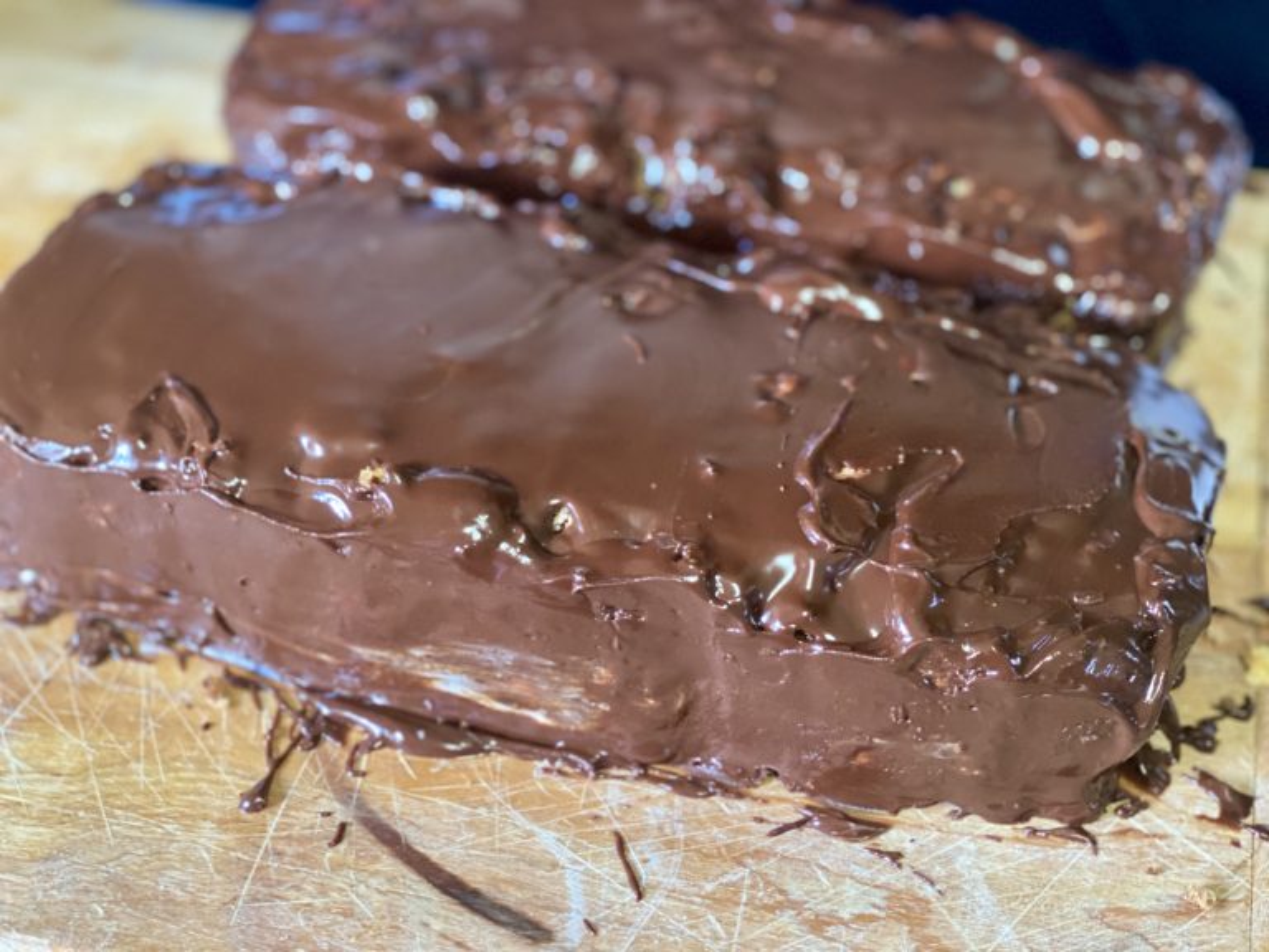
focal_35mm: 52
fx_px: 1906
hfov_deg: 36.8
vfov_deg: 28.0
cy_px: 476
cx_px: 634
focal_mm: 6
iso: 400
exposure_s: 1/29
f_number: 2
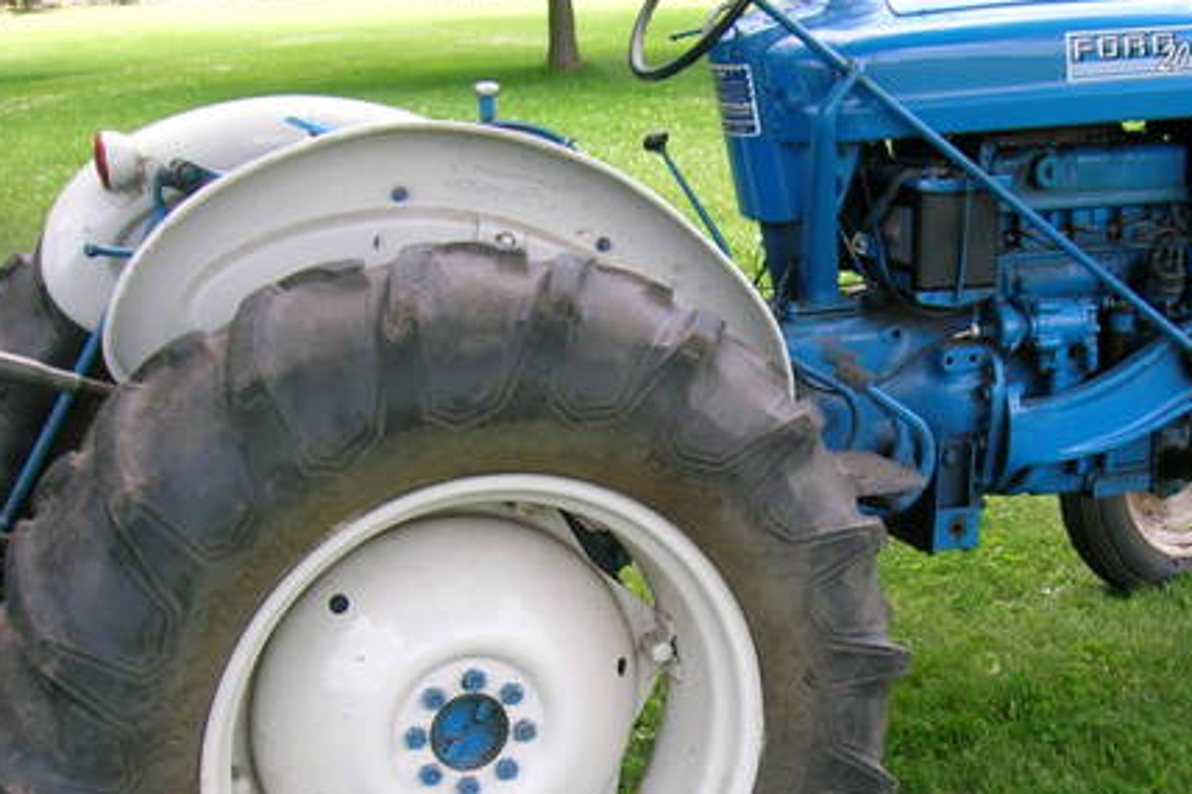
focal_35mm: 57
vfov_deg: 23.6
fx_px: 1887
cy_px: 571
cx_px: 813
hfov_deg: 34.7
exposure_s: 1/53.3
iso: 50
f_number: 4.9
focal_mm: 5.7
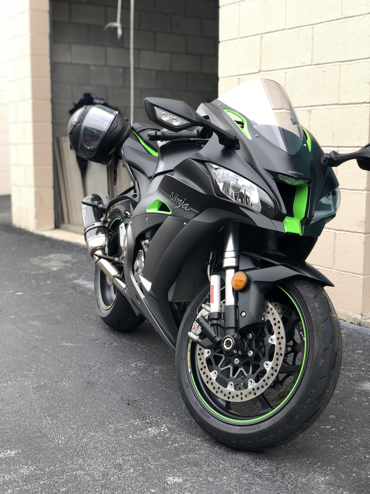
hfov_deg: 28.0
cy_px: 247
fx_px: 741
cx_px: 185
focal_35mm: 52
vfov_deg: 36.8
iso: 16
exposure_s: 1/120
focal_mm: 6
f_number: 2.4
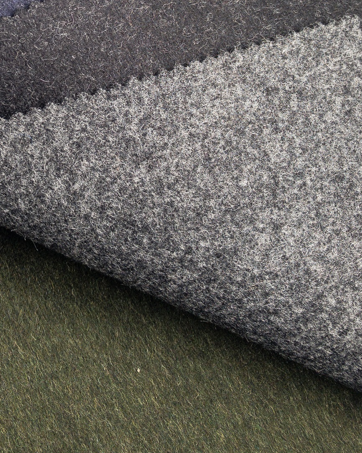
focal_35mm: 51
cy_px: 40
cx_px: 62
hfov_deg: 28.9
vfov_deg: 34.5
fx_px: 683
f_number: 1.8
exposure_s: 1/60
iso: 32
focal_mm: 3.99
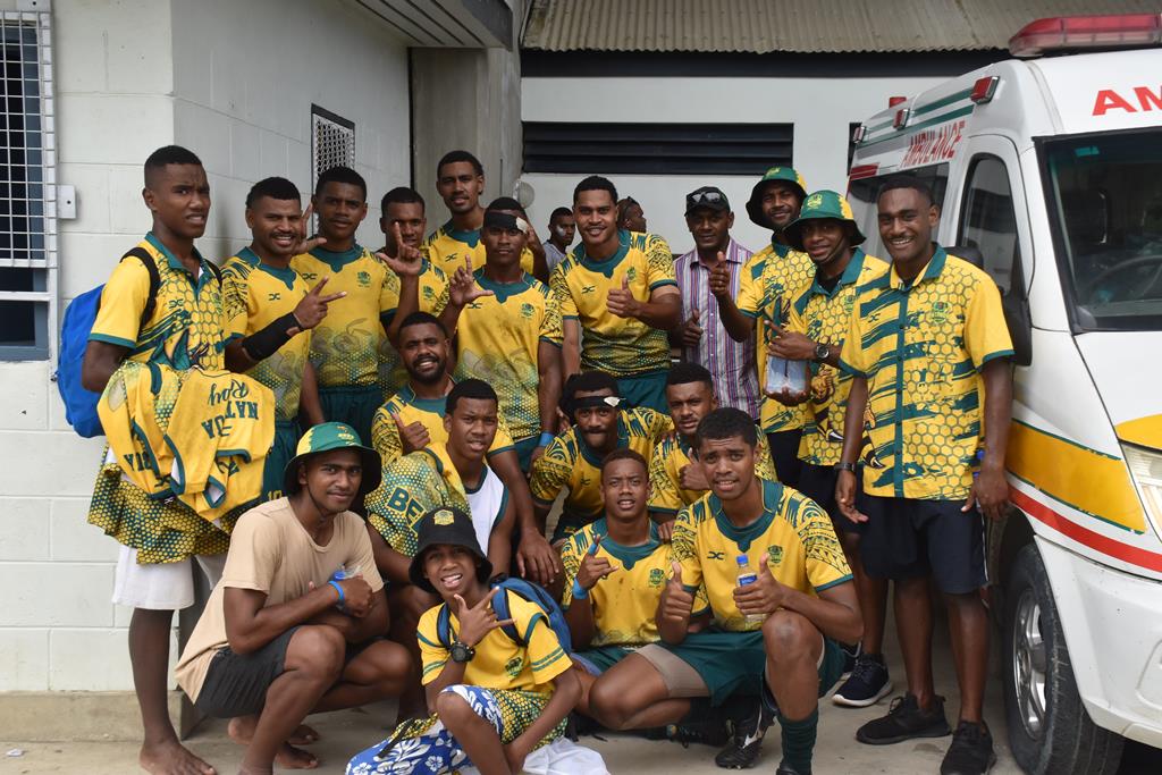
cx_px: 581
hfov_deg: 41.1
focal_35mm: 48
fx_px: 1549
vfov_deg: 28.1
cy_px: 388
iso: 640
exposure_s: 1/640
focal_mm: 32
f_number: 13
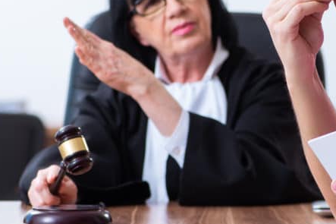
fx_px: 2267
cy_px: 82
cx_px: 269
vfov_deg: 5.6
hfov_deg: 8.5
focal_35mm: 243
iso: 125
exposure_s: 1/100
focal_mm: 105
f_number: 5
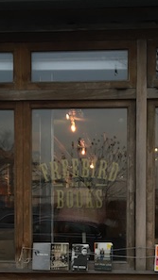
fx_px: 507
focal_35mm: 68
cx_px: 73
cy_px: 222
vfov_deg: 30.3
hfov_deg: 17.7
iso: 25
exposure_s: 1/40
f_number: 2.2
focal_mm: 4.15
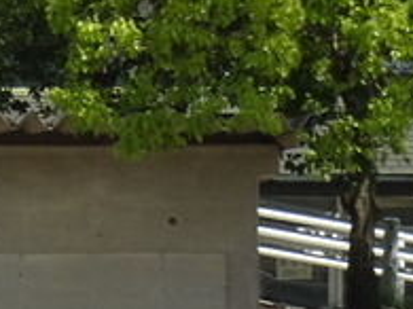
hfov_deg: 2.5
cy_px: 715
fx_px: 9312
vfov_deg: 1.9
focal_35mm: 781
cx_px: -438
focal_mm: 21.66
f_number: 5.6
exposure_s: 1/250
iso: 80
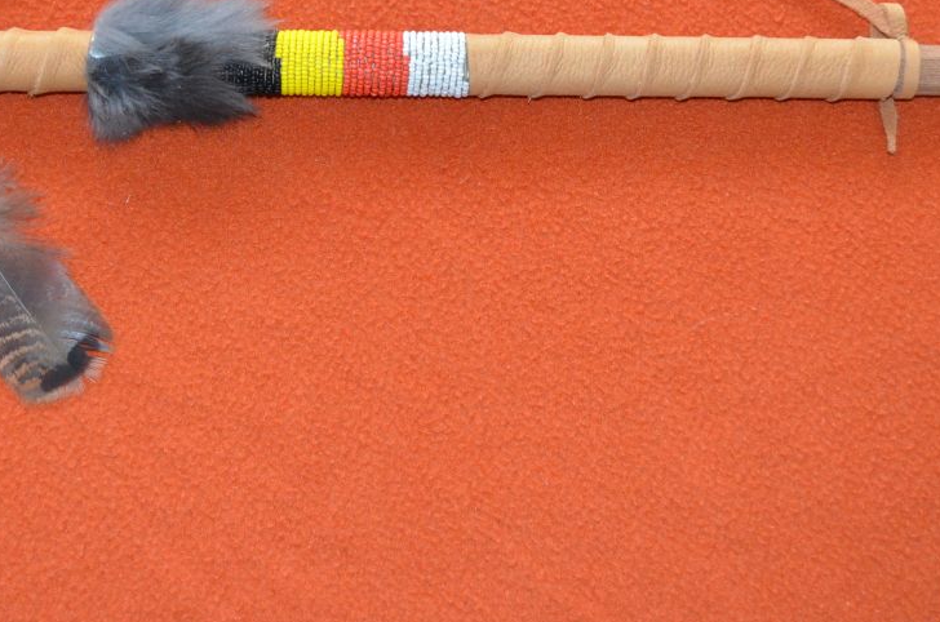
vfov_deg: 19.0
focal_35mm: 71
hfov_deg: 28.5
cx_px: 386
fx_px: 1850
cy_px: 145
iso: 3200
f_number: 4.5
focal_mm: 28
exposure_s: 1/60
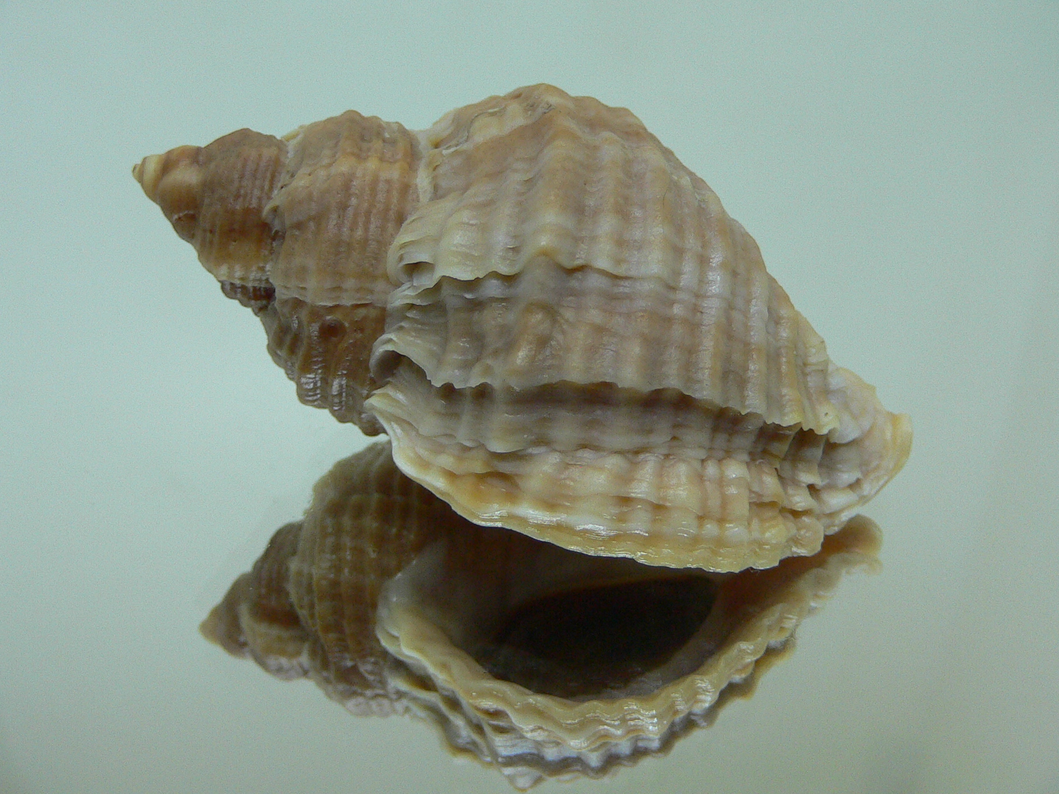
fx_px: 1193
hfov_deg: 47.9
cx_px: 515
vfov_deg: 36.8
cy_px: 380
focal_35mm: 39
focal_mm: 4.6
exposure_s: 1/60
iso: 150
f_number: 2.8
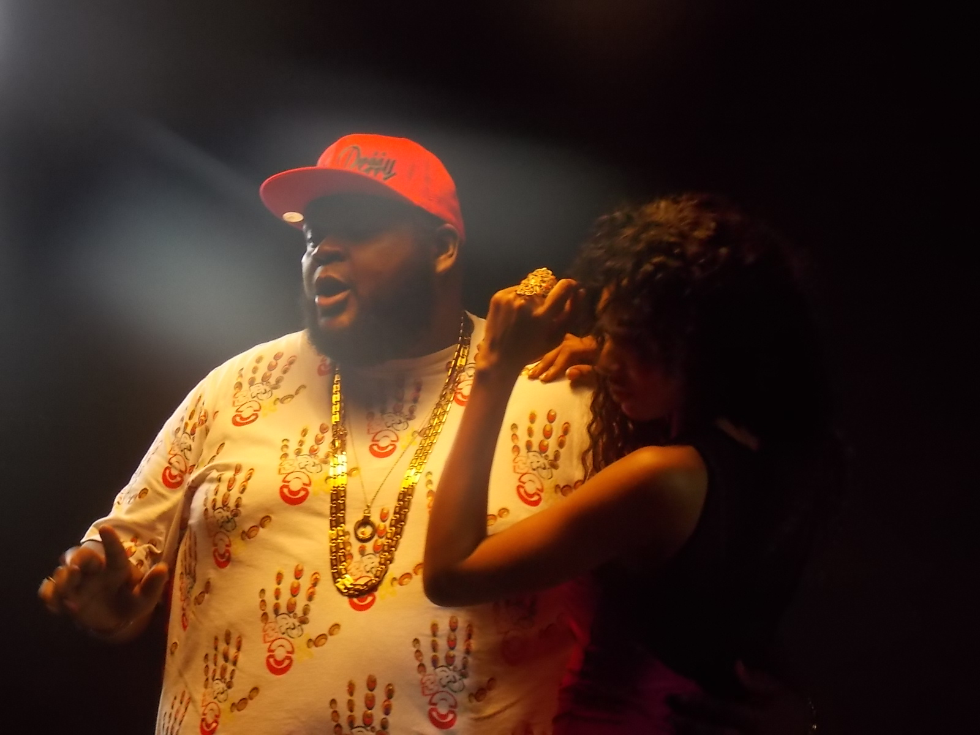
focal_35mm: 118
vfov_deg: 12.6
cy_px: 368
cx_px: 490
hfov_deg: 16.7
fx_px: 3341
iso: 250
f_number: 4.8
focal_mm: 20.9
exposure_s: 1/60
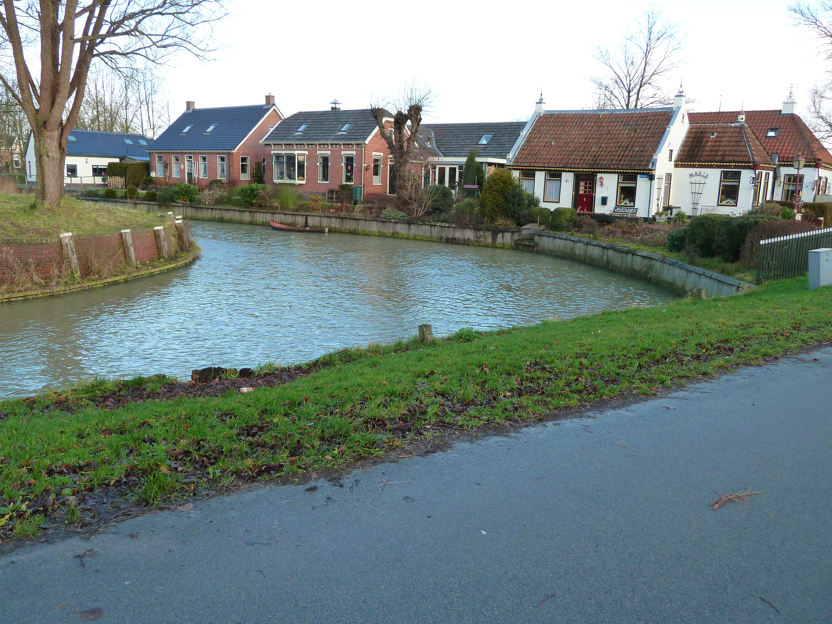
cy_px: 307
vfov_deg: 53.1
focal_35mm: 26
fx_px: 625
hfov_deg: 67.3
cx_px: 414
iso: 125
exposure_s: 1/100
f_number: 3.3
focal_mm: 4.1
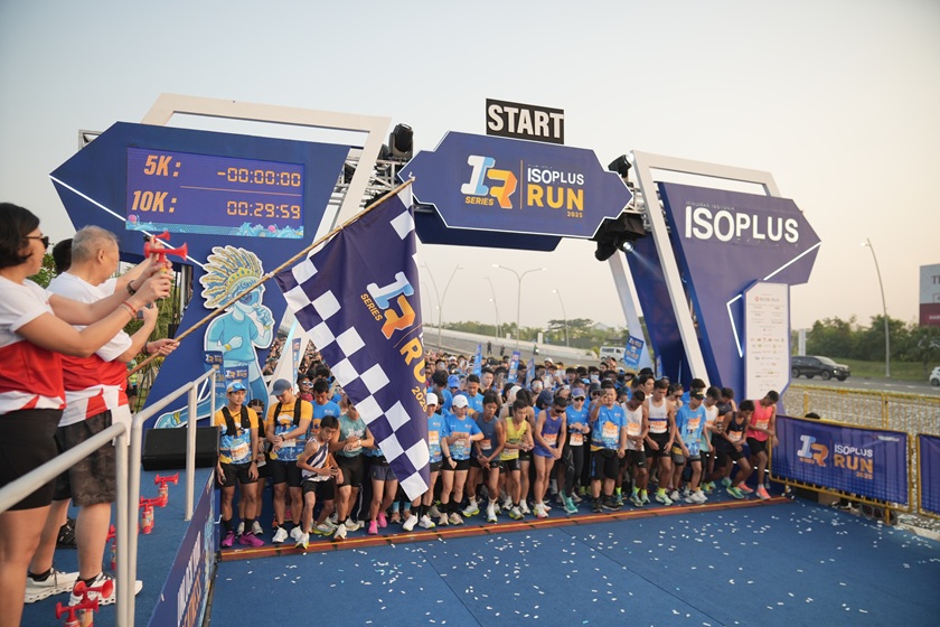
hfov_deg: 73.7
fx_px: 627
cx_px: 470
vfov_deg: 53.1
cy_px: 314
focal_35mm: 24
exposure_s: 1/800
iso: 400
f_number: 2.8
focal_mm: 24
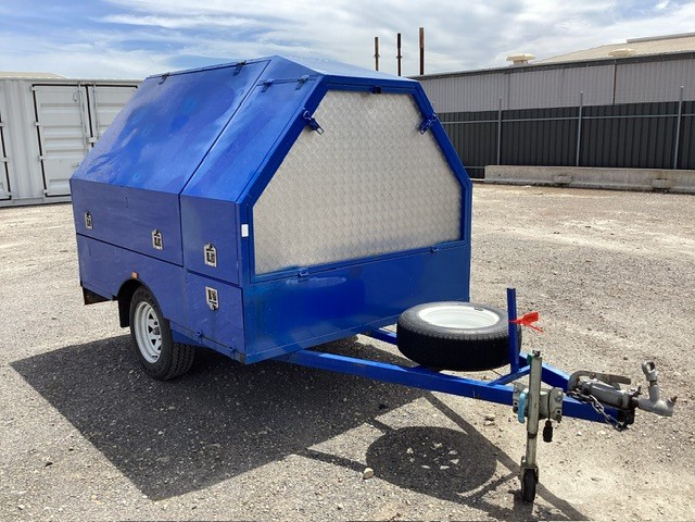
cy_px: 261
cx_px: 348
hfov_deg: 58.4
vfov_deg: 45.4
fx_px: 622
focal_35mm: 31
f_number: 2.4
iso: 25
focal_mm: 3.3
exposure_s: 1/1087
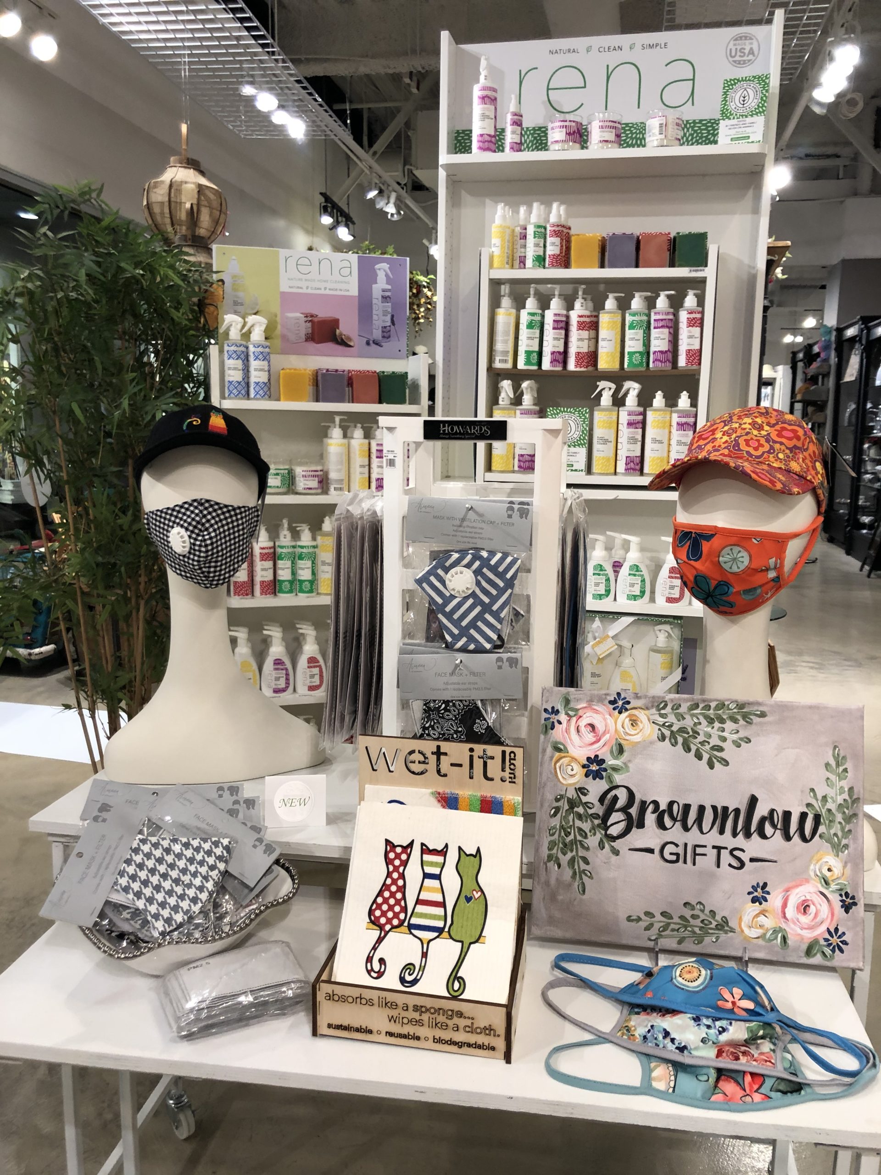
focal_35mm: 28
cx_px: 440
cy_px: 588
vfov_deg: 63.4
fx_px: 950
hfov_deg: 49.7
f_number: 1.8
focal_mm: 3.99
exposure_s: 1/30
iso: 32
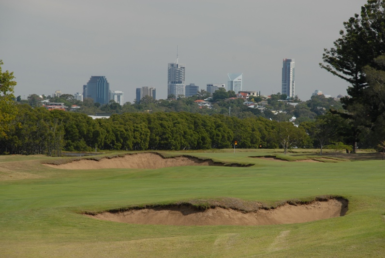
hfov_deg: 8.8
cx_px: 192
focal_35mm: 232
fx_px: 2490
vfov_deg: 5.9
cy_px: 129
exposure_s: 1/50
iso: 100
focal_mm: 155
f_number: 11
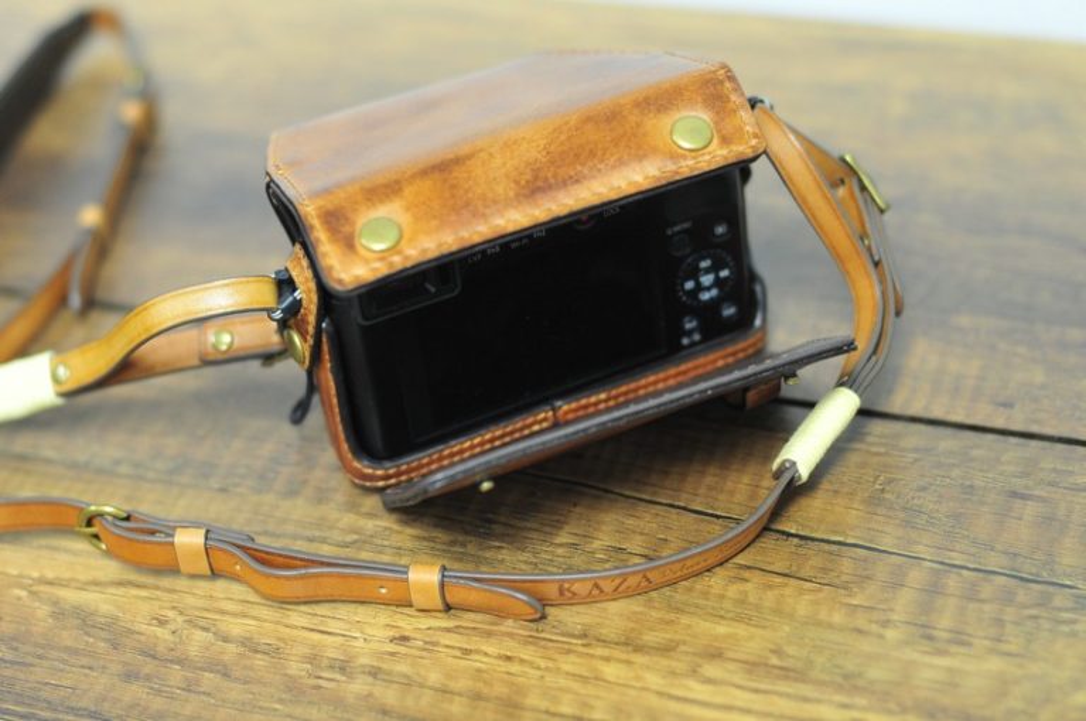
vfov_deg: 18.1
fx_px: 2260
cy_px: 360
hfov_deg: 27.0
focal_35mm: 75
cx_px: 543
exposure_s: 1/30
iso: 640
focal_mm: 50
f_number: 2.8
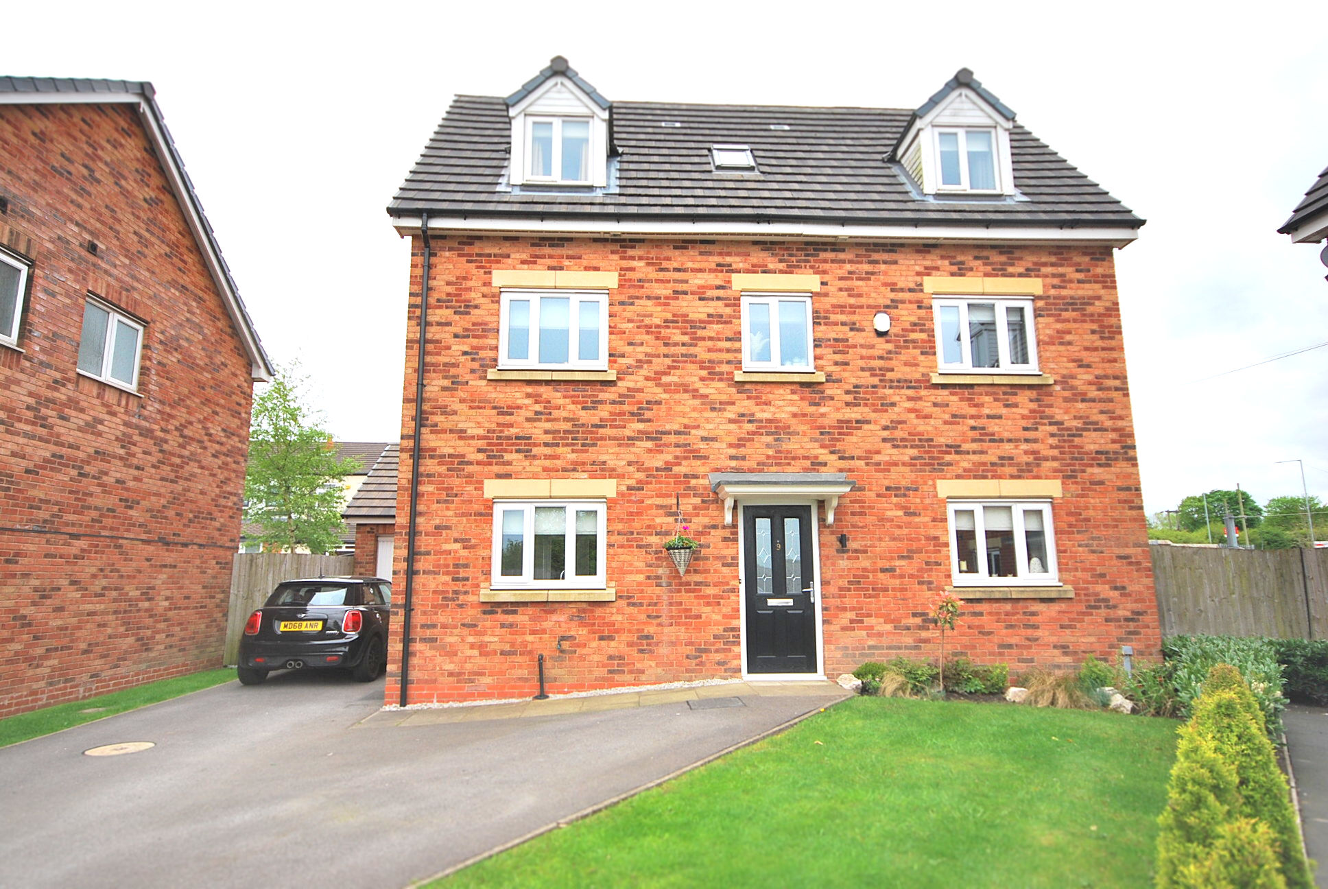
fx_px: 776
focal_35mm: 21
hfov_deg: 81.1
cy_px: 444
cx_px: 664
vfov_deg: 59.6
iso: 200
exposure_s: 1/125
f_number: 5.6
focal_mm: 14
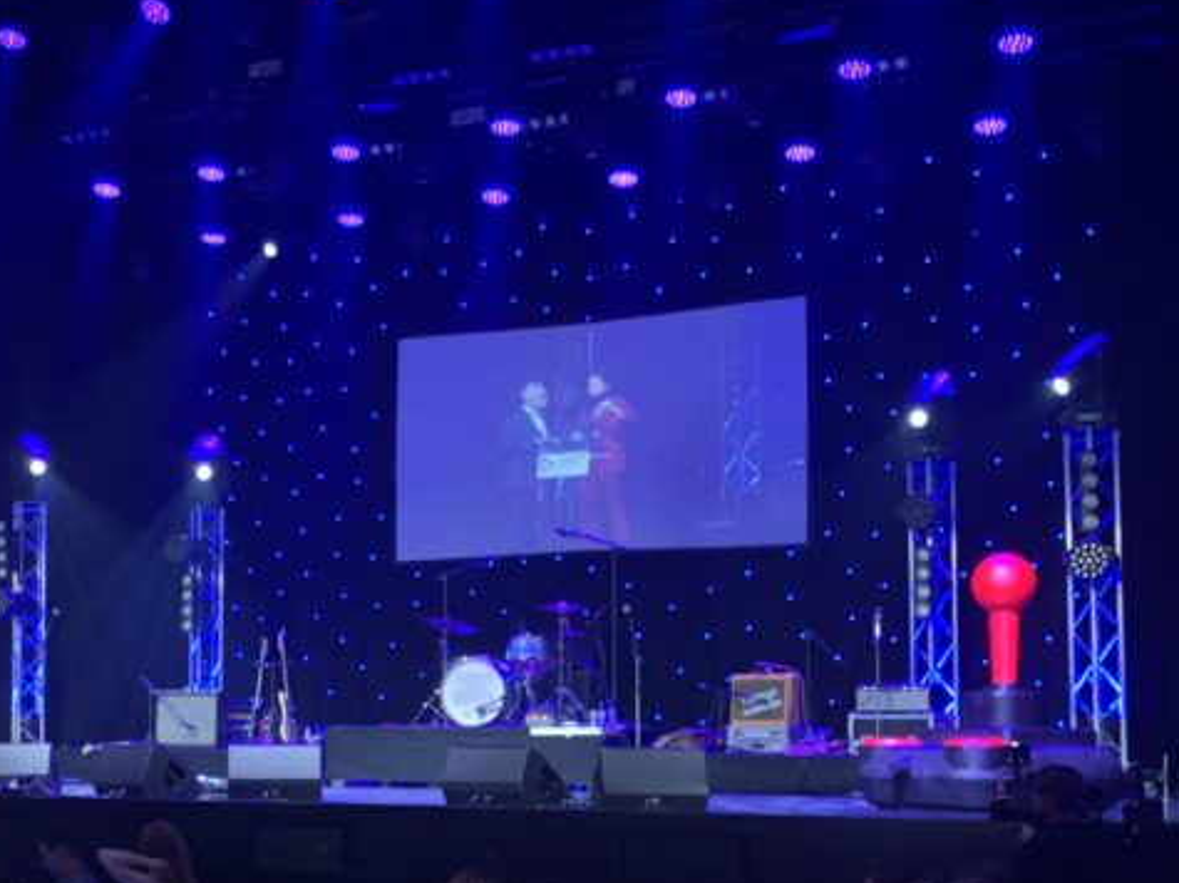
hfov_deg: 34.0
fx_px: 1873
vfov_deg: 26.2
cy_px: 675
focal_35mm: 55
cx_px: 254
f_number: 1.8
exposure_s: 1/30
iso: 400
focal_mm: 4
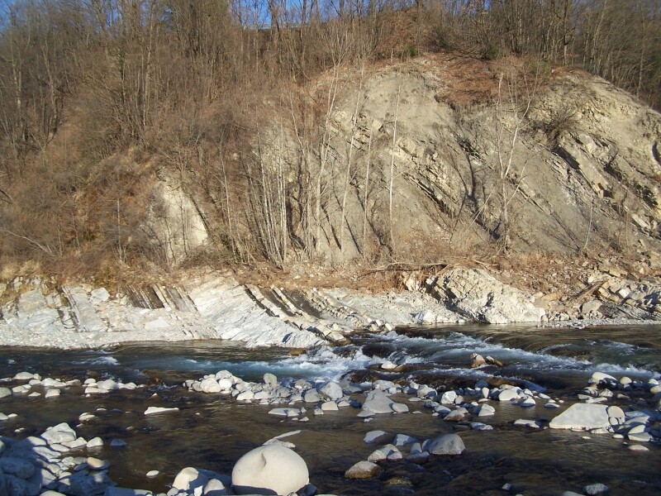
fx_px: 726
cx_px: 330
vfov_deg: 37.7
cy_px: 248
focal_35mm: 38
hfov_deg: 49.0
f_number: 2.8
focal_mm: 6.3
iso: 80
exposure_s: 1/750
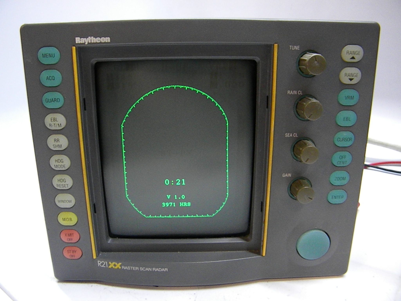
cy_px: 150
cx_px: 200
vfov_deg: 49.7
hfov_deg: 63.4
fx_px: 324
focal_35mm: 28
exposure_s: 1/62.6
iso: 888
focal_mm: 5
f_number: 3.5
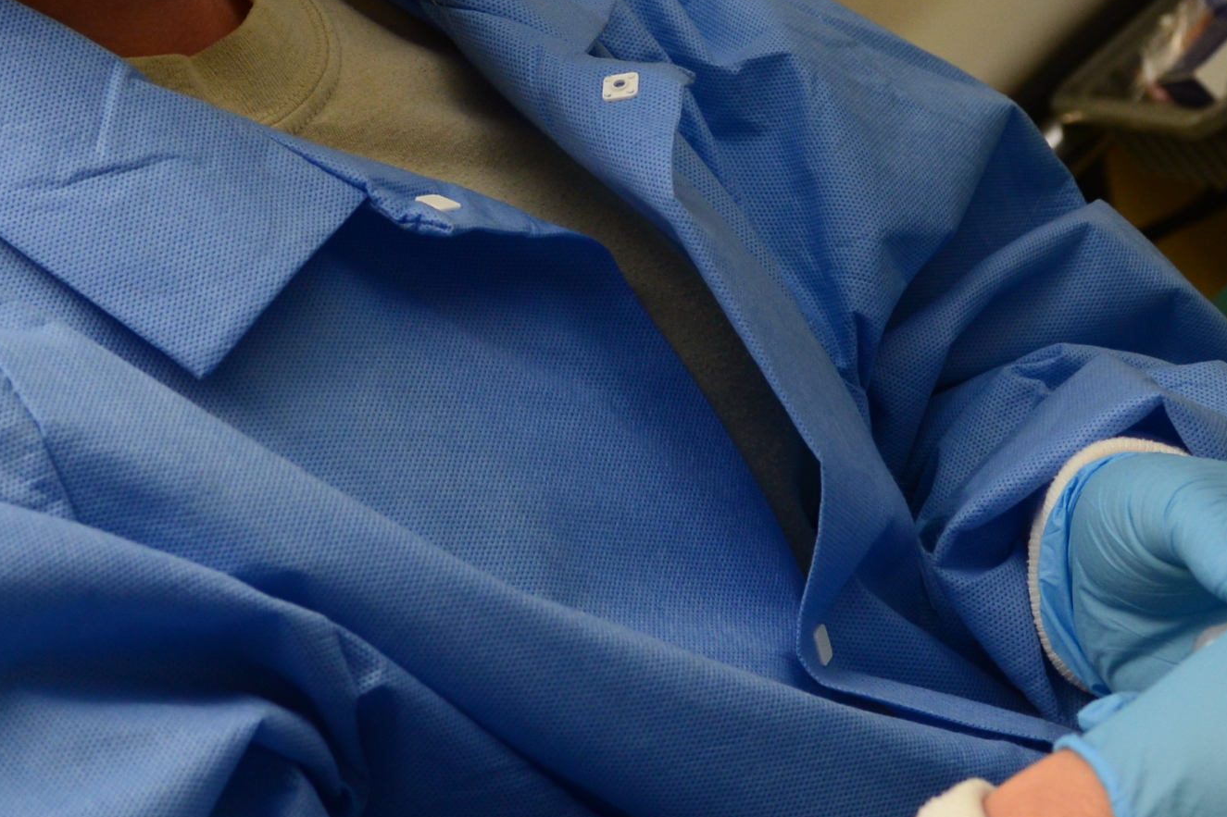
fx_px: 3714
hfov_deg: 18.8
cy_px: 9
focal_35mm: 109
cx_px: 589
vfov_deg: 12.4
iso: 800
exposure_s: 1/200
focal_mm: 32
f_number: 5.6
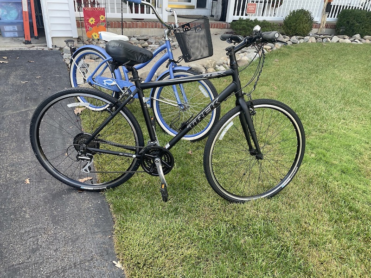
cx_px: 186
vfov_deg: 53.1
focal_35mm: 26
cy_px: 139
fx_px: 279
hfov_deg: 67.3
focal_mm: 4.2
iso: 32
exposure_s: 1/187
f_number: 1.6
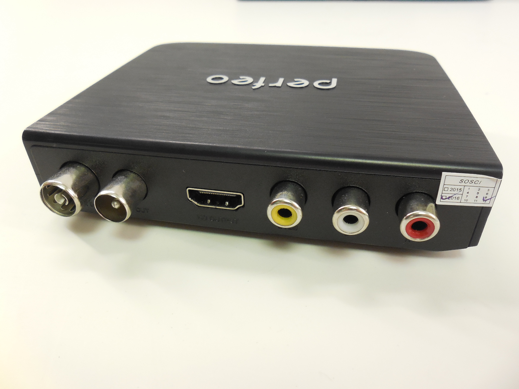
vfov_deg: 53.1
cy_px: 194
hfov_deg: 67.3
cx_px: 260
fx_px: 390
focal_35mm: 26
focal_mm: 4.6
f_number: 3.5
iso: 320
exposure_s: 1/30
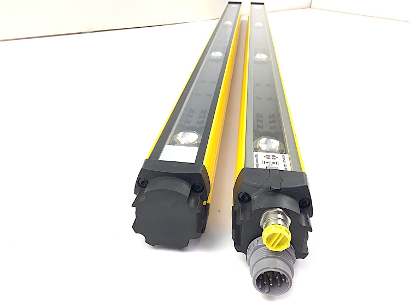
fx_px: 367
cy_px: 154
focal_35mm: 31
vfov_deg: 45.5
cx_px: 205
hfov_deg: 58.3
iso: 80
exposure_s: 1/50
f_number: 2.4
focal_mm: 3.3
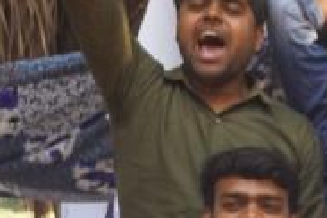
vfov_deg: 6.0
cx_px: 695
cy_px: 521
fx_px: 1980
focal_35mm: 218
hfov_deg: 8.8
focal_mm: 26
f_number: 4
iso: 160
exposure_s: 1/160
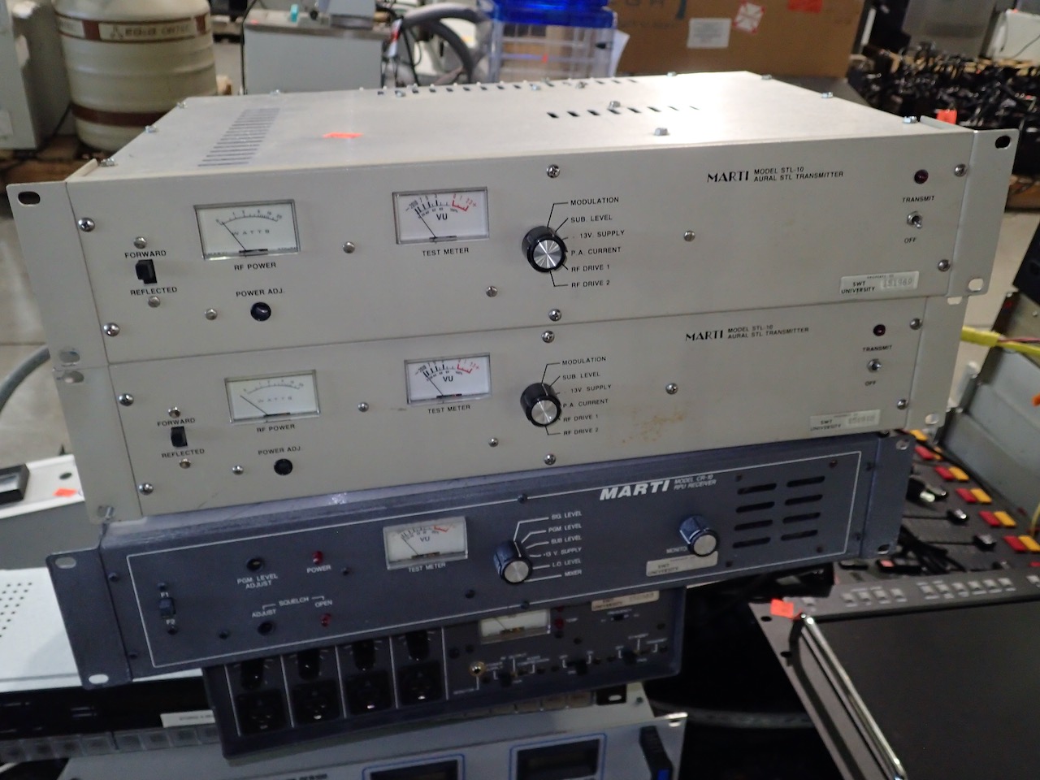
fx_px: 901
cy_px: 390
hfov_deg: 60.0
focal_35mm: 30
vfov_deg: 46.8
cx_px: 520
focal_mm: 5.5
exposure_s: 1/30
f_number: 2.3
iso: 500
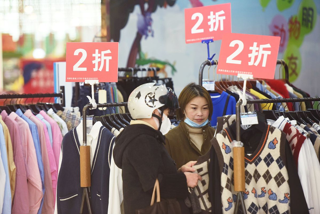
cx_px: 160
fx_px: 1602
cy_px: 107
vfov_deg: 7.7
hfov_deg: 11.4
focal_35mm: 180
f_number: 3.2
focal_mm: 180
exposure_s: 1/200
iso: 640
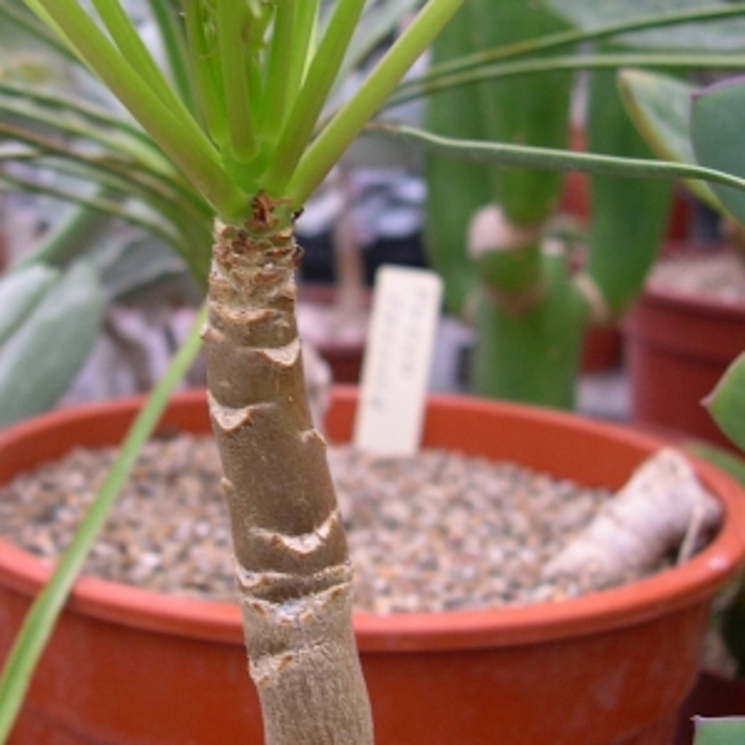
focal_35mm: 72
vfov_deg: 24.0
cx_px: 272
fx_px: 1753
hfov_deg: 23.9
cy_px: 359
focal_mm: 8
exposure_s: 1/21.8
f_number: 2.8
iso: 100
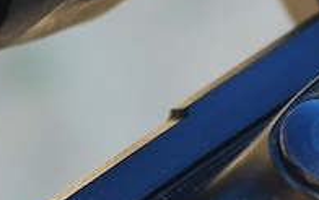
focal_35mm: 378
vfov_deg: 3.5
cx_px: 438
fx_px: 3290
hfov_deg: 5.5
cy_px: -19
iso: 200
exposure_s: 1/320
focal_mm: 25
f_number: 3.5
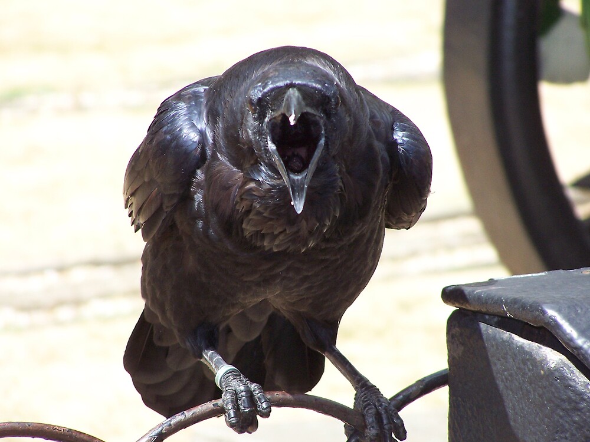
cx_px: 295
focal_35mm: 380
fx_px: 6477
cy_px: 221
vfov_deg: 3.9
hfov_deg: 5.2
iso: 140
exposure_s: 1/750
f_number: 3.7
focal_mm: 63
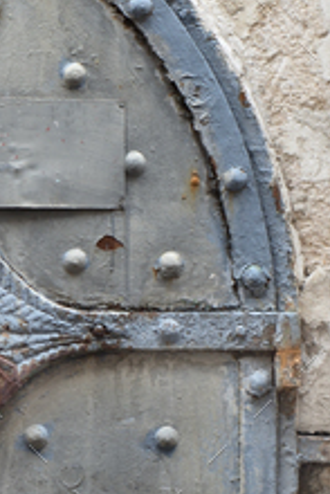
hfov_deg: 6.7
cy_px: 525
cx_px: -220
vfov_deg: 10.1
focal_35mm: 201
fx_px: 2759
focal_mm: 50
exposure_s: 1/80
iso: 100
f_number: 5
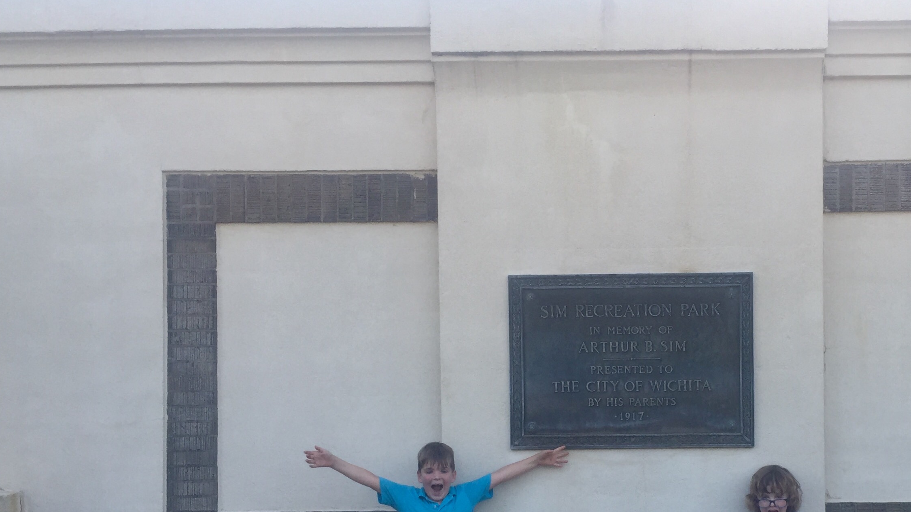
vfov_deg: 25.9
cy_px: 429
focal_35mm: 45
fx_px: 1087
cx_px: 637
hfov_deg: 44.5
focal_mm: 4.15
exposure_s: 1/377
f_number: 2.2
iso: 32
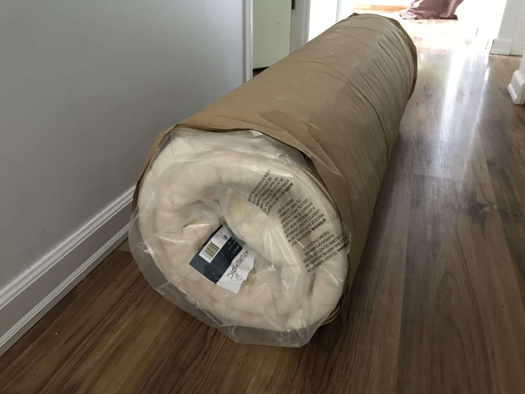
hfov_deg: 63.4
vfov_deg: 49.7
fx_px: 425
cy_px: 197
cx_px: 262
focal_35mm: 28
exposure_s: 1/8
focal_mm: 3.99
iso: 100
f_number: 1.8
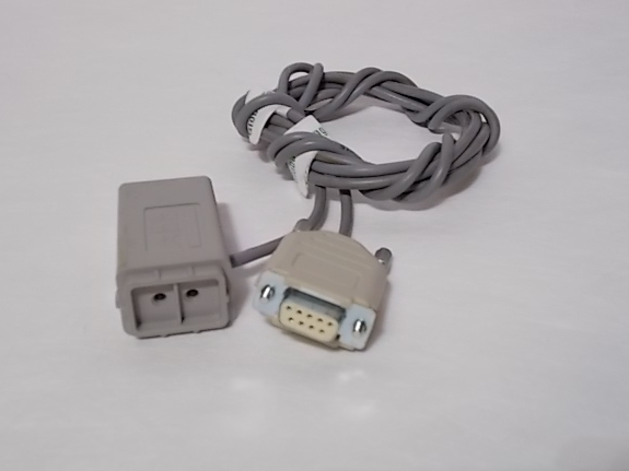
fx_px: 890
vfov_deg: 29.7
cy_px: 225
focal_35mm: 49
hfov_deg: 38.9
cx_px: 303
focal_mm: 7.9
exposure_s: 1/30
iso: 180
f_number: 4.2
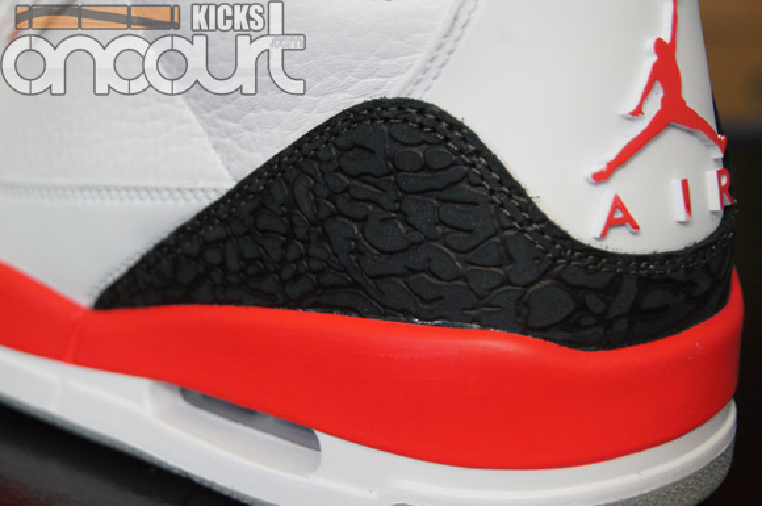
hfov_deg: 27.0
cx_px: 381
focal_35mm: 75
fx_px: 1585
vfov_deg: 18.1
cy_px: 253
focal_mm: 50
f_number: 5.6
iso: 1600
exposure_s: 1/60
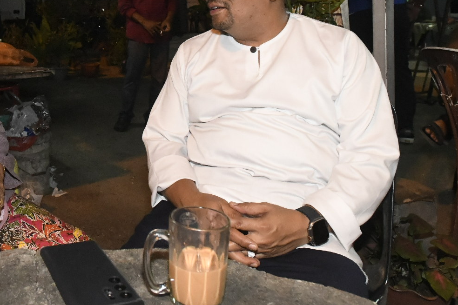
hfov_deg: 61.4
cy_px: 77
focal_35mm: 28
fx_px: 356
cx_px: 108
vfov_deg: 44.9
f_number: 3.5
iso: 12800
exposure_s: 1/200
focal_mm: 17
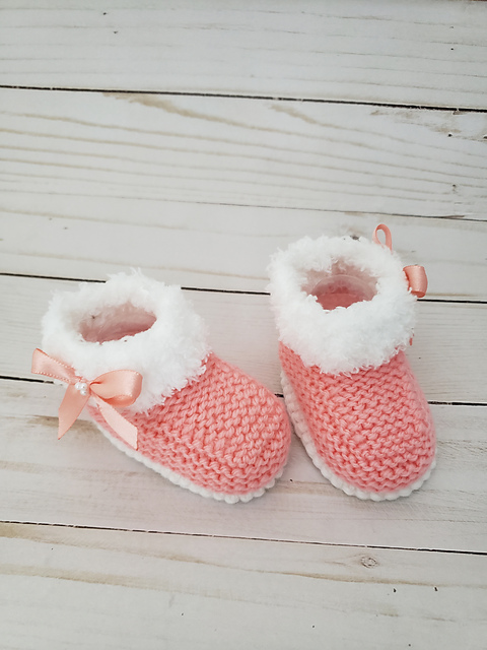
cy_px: 325
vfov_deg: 67.3
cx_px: 244
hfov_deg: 53.1
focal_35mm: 26
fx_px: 488
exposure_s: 1/24
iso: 250
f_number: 1.5
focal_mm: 4.3
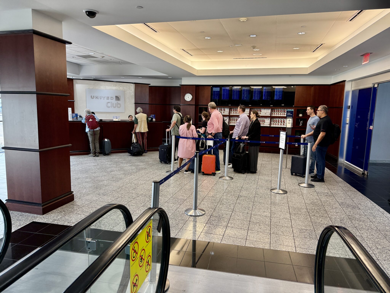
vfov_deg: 56.8
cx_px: 195
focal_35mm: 24
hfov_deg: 71.6
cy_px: 146
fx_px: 270
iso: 200
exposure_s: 1/161
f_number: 1.78
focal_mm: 6.76
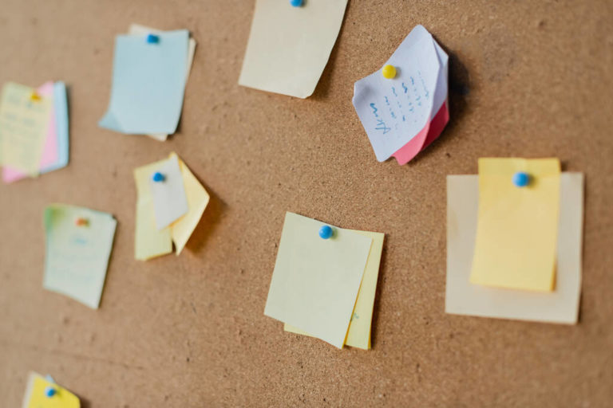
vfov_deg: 27.0
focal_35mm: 50
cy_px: 204
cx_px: 306
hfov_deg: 39.6
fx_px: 851
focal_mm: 50
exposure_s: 1/250
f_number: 2.8
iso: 250
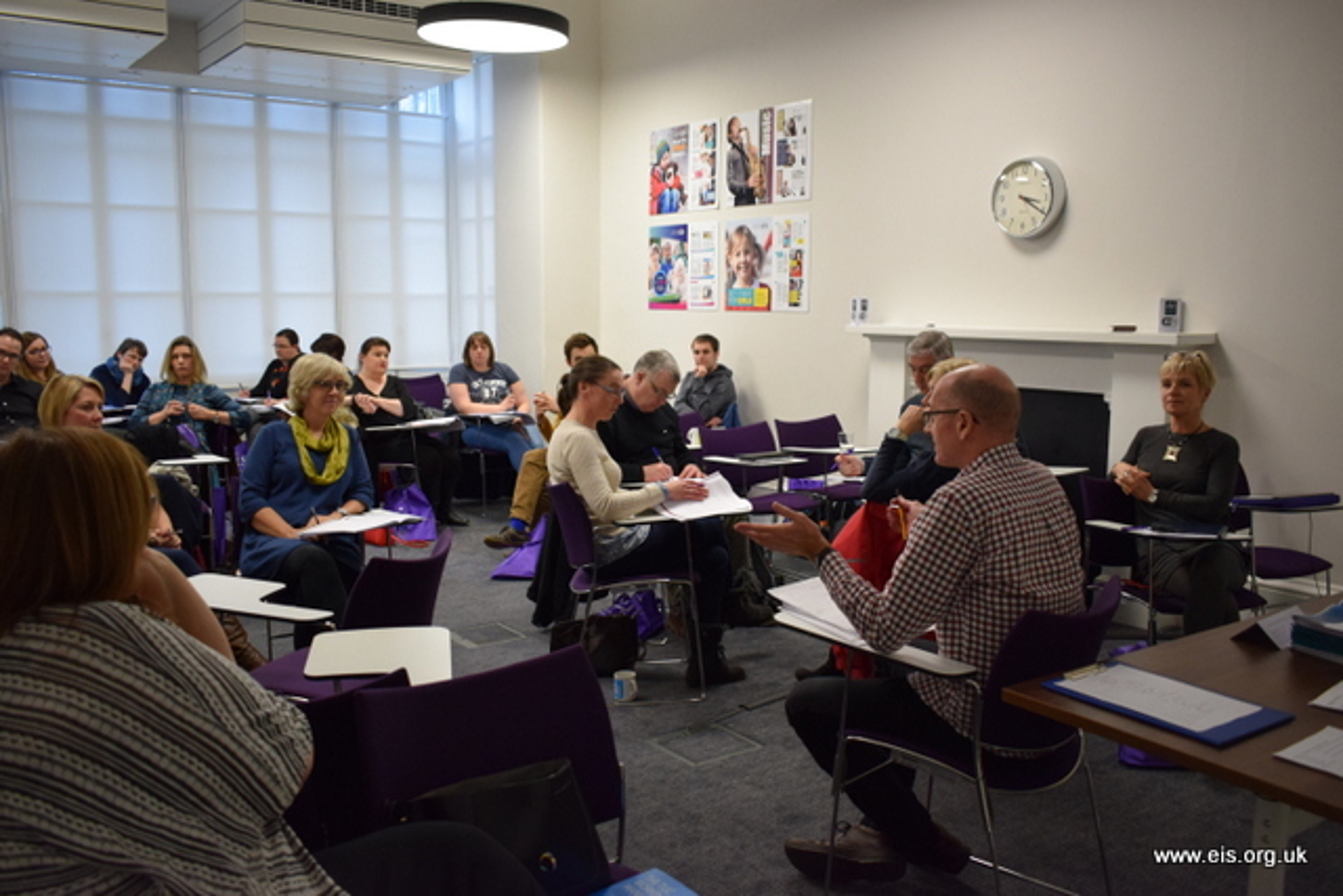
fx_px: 1175
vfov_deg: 41.7
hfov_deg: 59.5
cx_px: 672
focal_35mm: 32
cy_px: 448
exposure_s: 1/125
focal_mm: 21
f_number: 4
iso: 1400
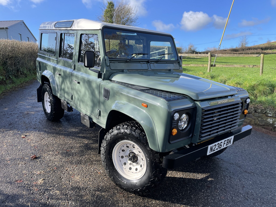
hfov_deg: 67.3
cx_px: 138
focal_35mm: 26
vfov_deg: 53.1
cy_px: 104
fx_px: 207
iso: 32
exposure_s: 1/963
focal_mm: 4.2
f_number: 1.6
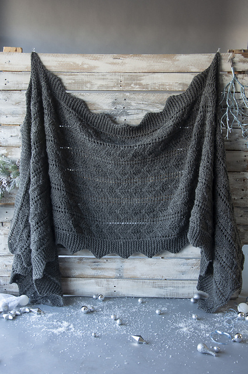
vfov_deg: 38.9
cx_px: 124
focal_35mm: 51
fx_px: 528
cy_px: 187
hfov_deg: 26.4
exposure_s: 1/25
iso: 400
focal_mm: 34
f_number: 5
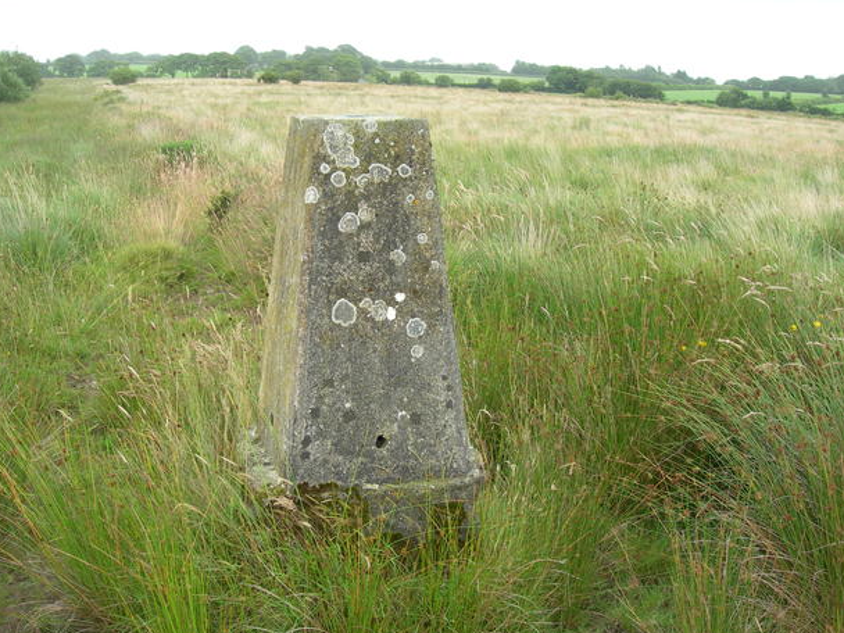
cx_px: 418
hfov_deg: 46.8
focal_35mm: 40
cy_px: 329
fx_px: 975
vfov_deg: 36.0
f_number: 4.8
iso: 50
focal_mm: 7.8
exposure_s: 1/76.8
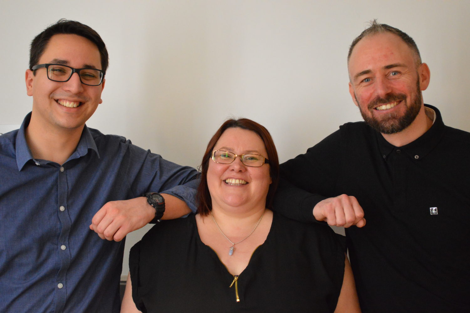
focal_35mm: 66
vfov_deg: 20.6
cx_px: 235
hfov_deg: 30.5
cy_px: 156
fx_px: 861
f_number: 5.3
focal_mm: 44
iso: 3200
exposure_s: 1/80
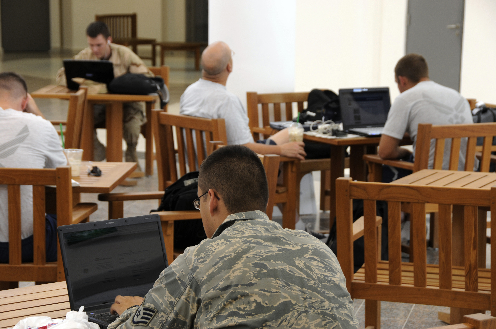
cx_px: 248
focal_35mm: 120
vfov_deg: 11.4
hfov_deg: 17.1
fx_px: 1651
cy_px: 164
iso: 200
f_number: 9
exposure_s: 1/20
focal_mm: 80
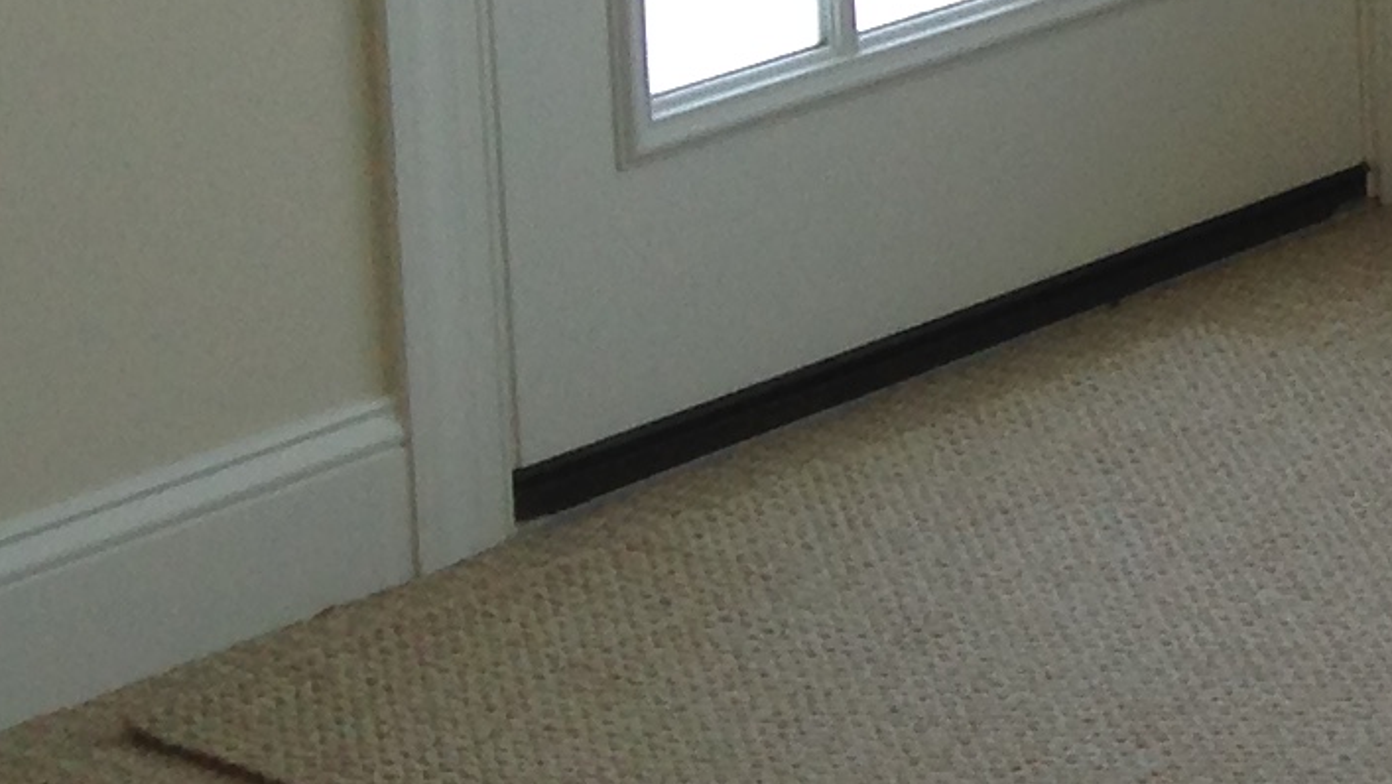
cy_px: -894
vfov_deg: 7.0
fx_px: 6128
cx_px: 2735
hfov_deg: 11.7
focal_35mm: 166
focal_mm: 4.12
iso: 50
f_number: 2.4
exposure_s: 1/211
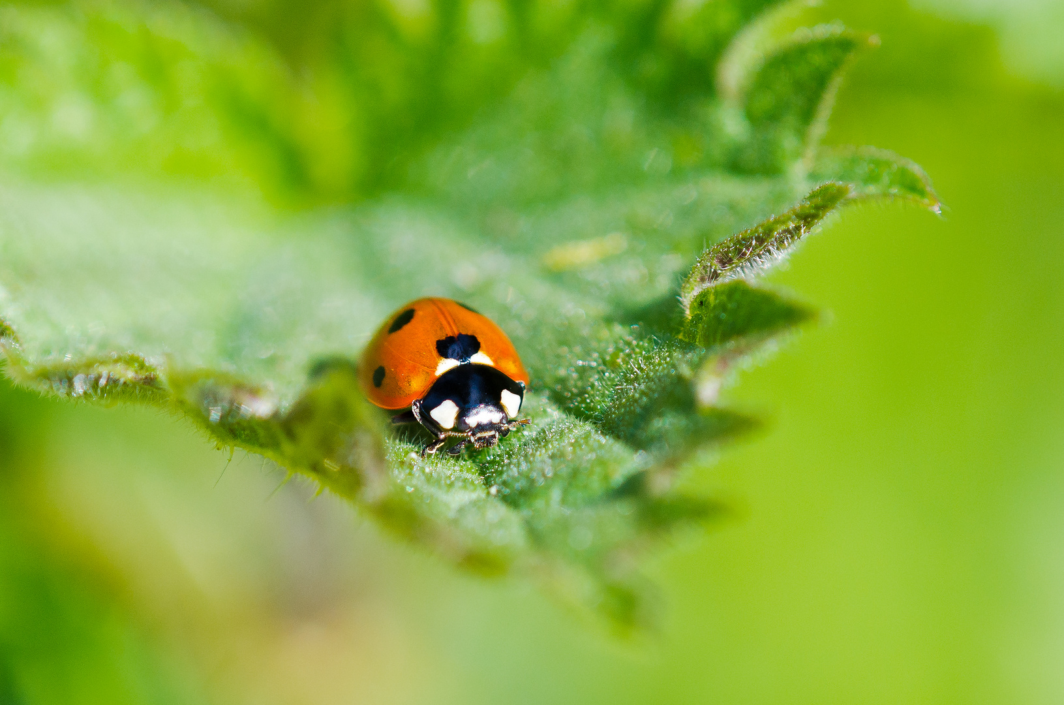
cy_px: 352
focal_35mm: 270
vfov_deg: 5.1
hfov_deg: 7.6
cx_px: 532
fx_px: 7963
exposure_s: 1/1000
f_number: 5.6
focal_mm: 180
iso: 400
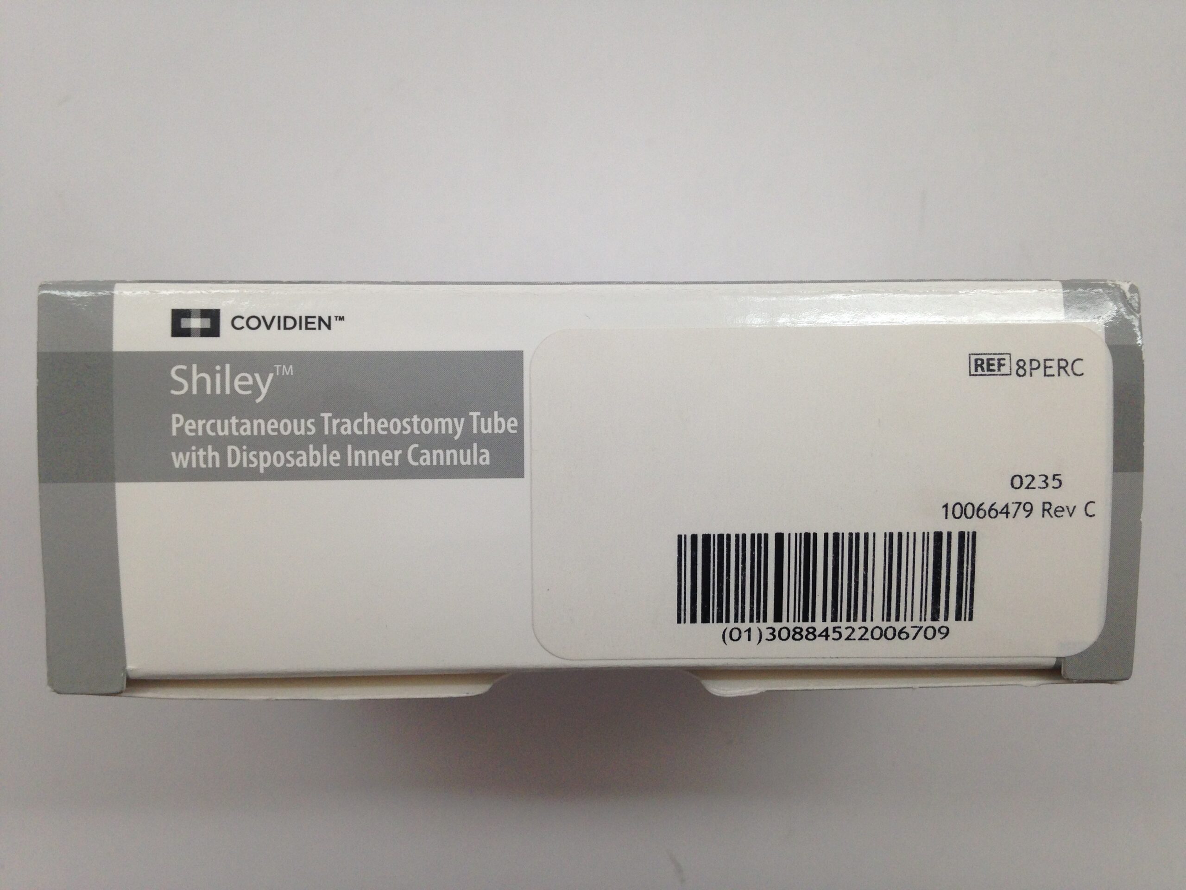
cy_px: 445
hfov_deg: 55.4
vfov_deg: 42.9
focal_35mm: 33
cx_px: 593
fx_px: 1131
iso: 80
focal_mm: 4.12
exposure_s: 1/120
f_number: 2.4
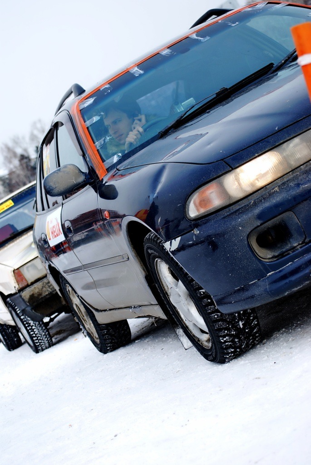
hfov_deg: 16.6
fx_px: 1066
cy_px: 232
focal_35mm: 82
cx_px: 156
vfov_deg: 24.6
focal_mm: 55
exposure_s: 1/160
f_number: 6.3
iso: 100
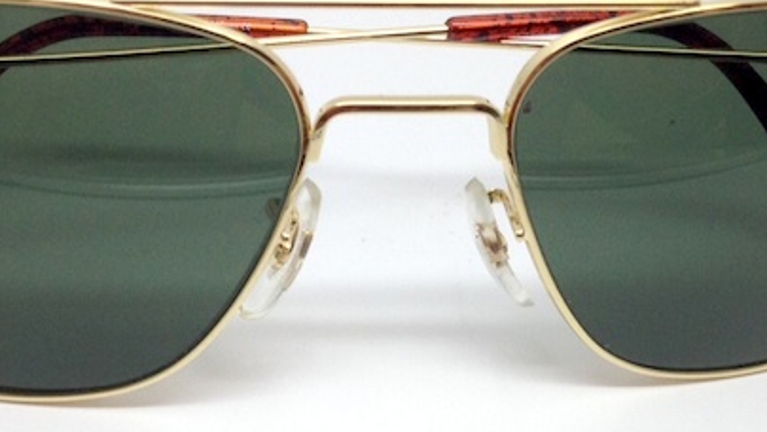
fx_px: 1444
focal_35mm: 71
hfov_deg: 29.7
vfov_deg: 17.0
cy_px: 163
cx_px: 377
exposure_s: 1/120
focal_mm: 4.12
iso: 80
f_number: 2.4
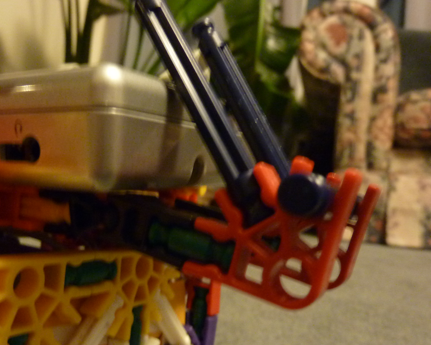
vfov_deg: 44.3
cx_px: 164
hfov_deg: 53.7
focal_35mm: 33
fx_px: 421
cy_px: 205
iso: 400
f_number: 3.3
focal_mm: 4.1
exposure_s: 1/8
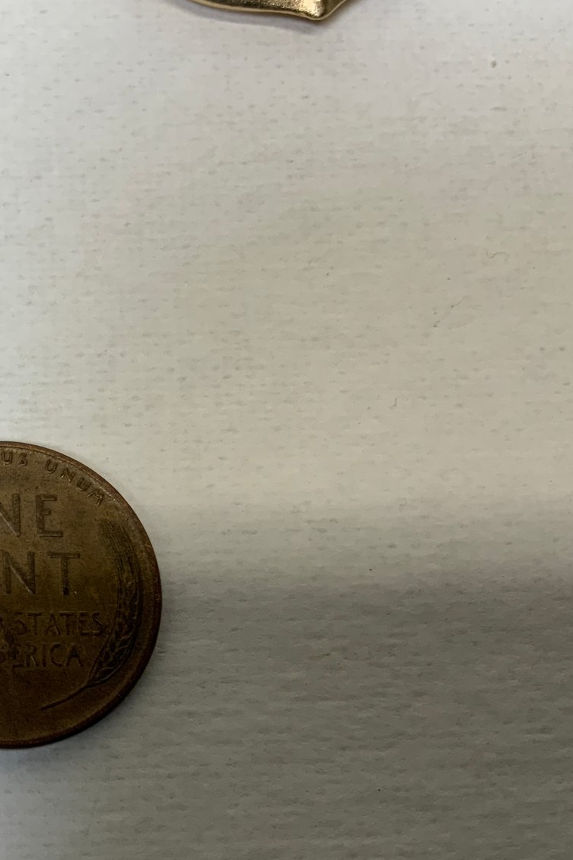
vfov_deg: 37.4
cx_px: -149
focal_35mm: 53
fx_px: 1265
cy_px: 489
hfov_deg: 23.0
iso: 25
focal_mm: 3
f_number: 1.8
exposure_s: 1/120
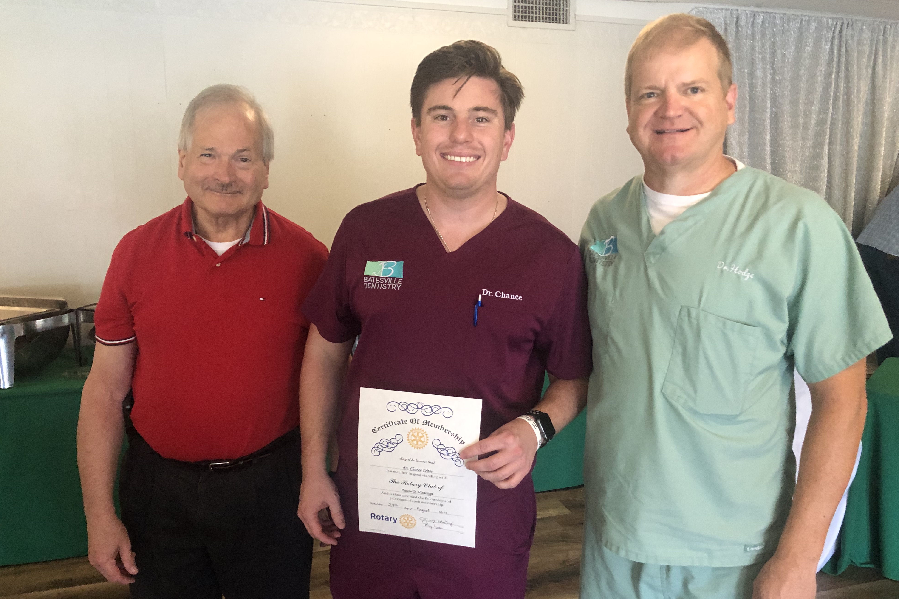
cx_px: 461
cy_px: 337
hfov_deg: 61.9
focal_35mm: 30
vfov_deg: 43.5
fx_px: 749
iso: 400
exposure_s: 1/47
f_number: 1.8
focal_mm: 3.99
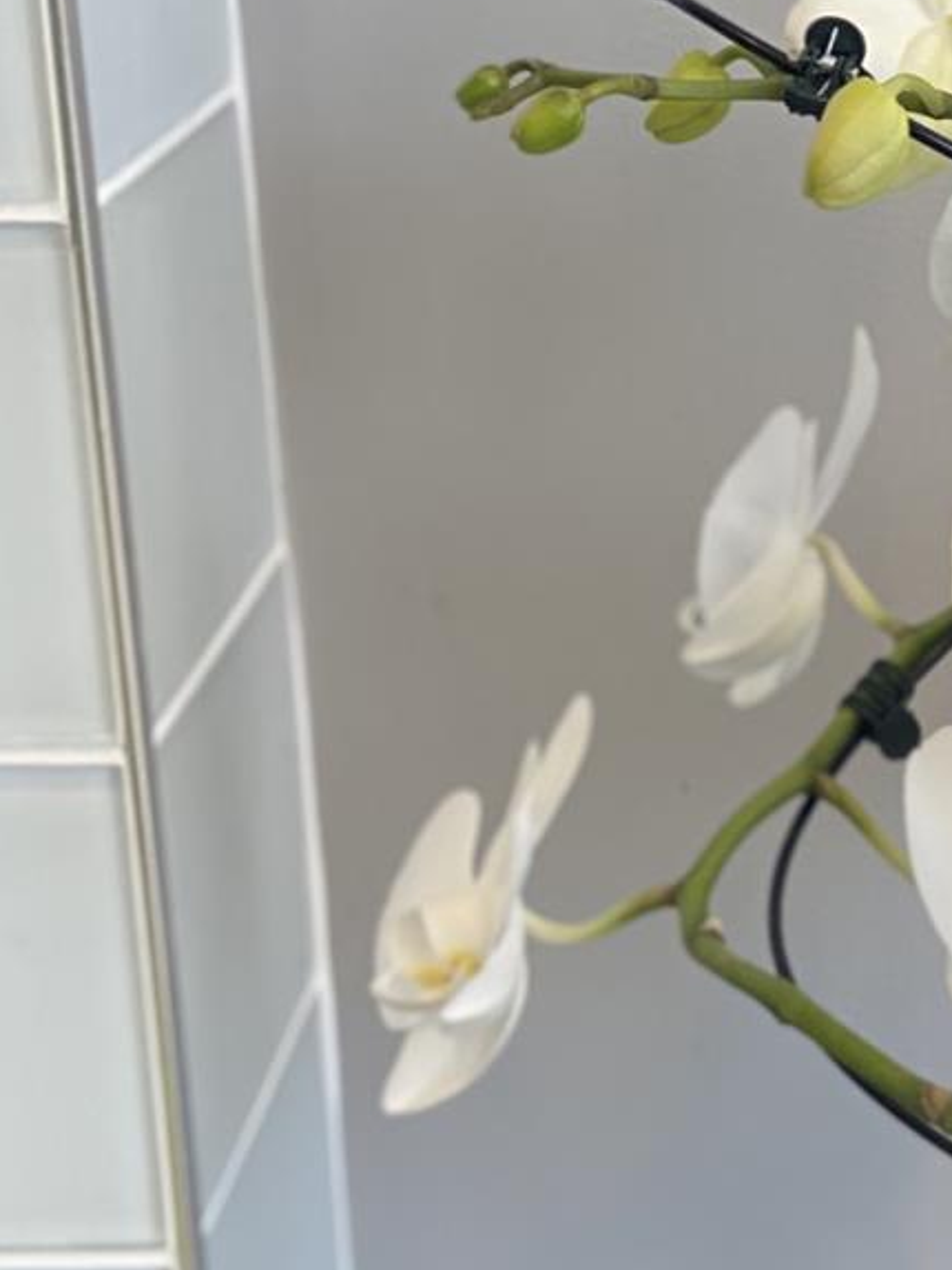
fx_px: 5321
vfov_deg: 13.4
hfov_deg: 10.0
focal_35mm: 145
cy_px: 1381
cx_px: 1235
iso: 64
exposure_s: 1/120
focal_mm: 6
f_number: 2
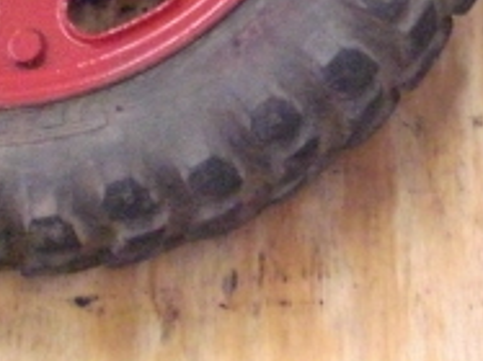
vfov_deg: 11.0
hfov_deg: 14.8
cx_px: 542
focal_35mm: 130
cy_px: -157
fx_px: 1813
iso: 800
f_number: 3.1
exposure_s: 1/40
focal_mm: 6.3
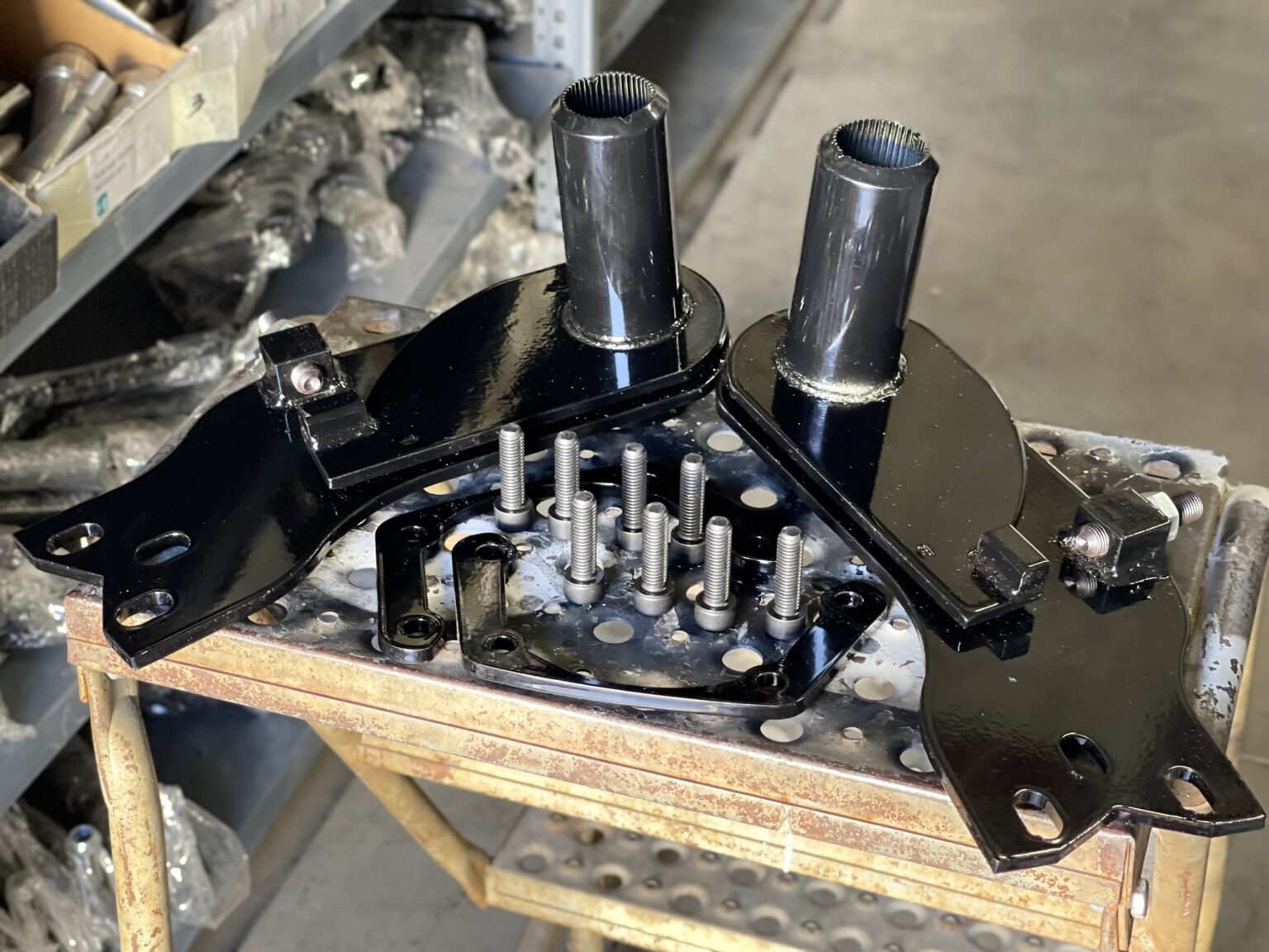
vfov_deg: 22.9
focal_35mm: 64
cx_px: 634
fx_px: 2346
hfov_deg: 30.3
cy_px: 476
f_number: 2.2
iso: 400
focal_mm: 7.5
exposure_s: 1/40
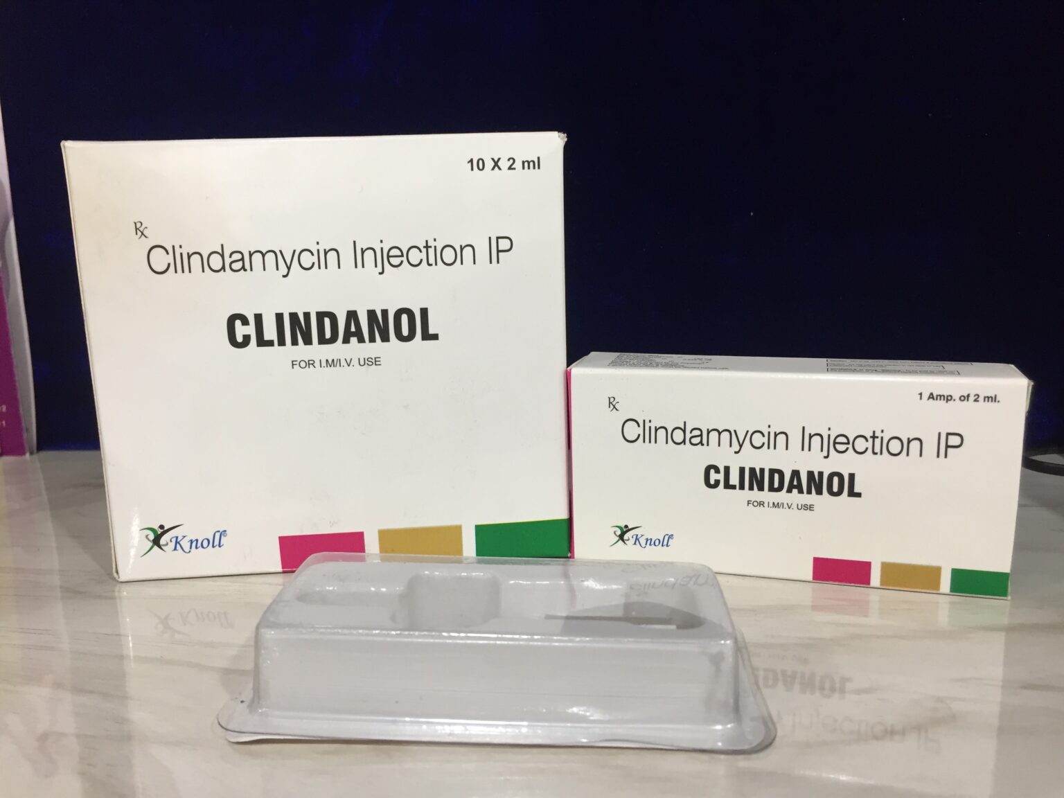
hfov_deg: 61.7
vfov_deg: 48.2
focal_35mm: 29
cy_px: 399
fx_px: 891
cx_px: 532
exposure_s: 1/33
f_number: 2.2
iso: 100
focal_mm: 4.15
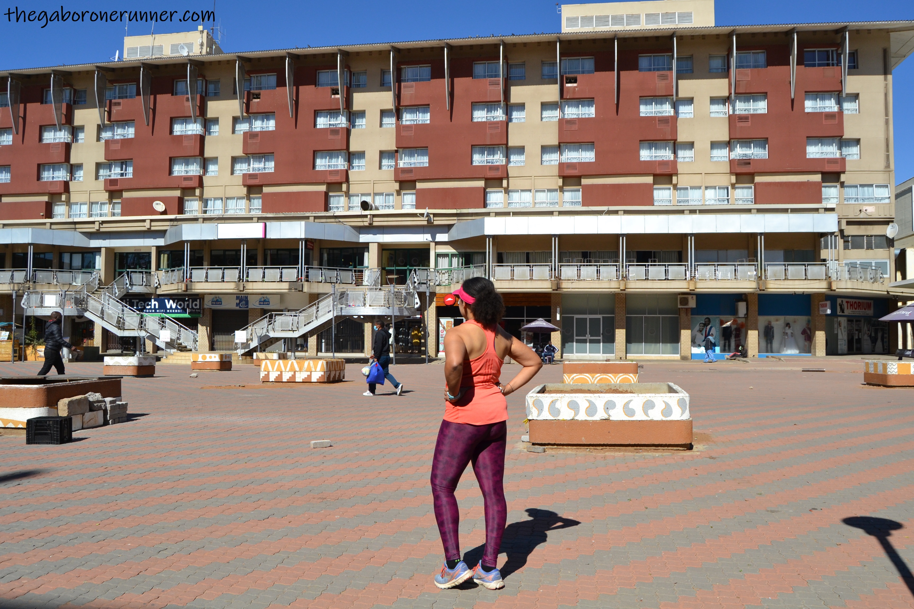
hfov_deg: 64.6
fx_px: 724
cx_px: 457
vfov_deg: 45.7
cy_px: 304
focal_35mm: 28
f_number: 7.1
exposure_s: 1/2000
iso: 400
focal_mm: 19
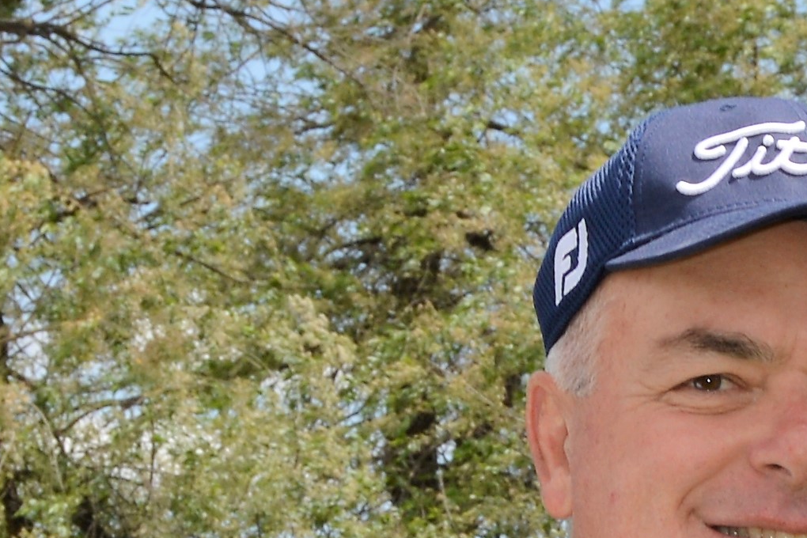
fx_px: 6140
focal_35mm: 274
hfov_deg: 7.5
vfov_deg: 4.9
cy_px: 1027
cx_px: 994
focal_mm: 31
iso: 100
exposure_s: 1/200
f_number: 9
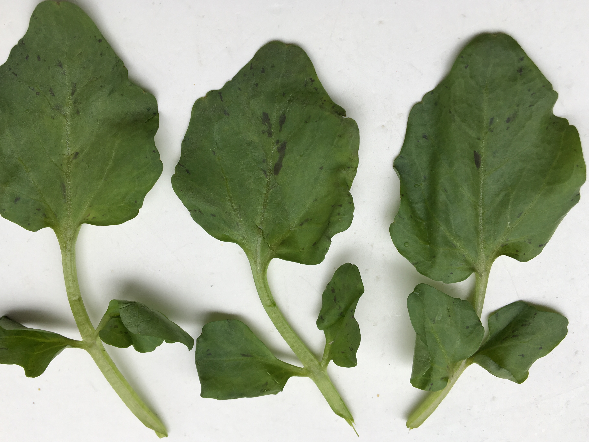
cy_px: 227
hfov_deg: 56.8
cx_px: 280
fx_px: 545
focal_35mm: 32
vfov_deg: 44.2
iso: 25
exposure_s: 1/345
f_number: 2.2
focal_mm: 4.15
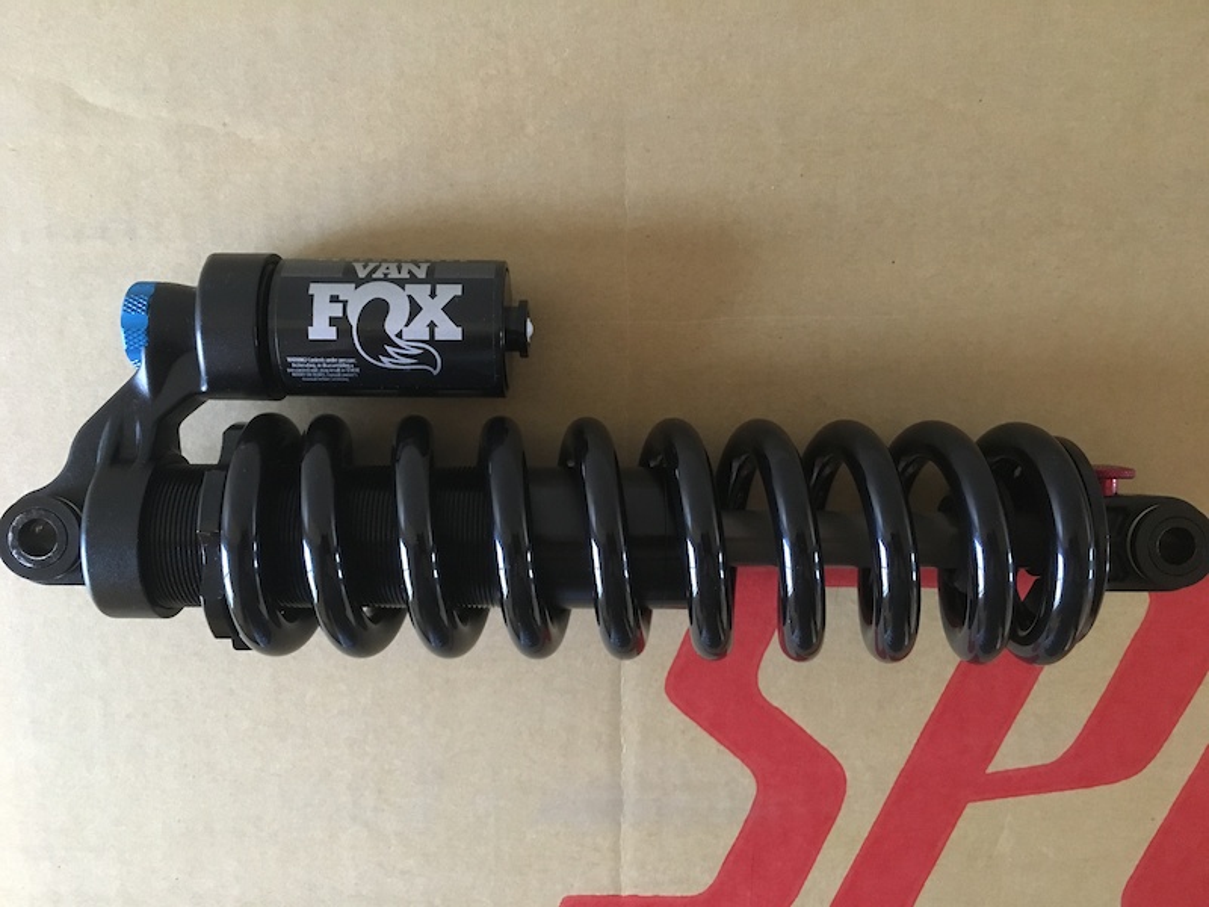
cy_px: 454
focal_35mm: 29
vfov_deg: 48.2
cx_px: 604
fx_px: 1013
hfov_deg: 61.7
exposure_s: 1/15
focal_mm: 4.15
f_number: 2.2
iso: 400
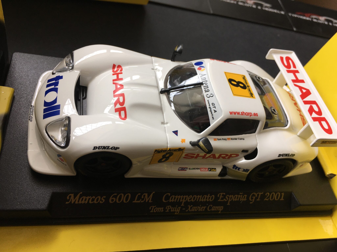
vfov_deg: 48.2
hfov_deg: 61.7
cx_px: 168
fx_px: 282
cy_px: 126
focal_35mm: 29
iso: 32
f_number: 2.2
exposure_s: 1/50
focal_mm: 4.15
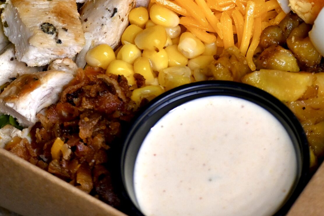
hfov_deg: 9.7
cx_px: 135
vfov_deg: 6.5
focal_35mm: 211
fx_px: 1901
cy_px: -8
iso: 1800
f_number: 4.8
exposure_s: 1/125
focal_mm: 61
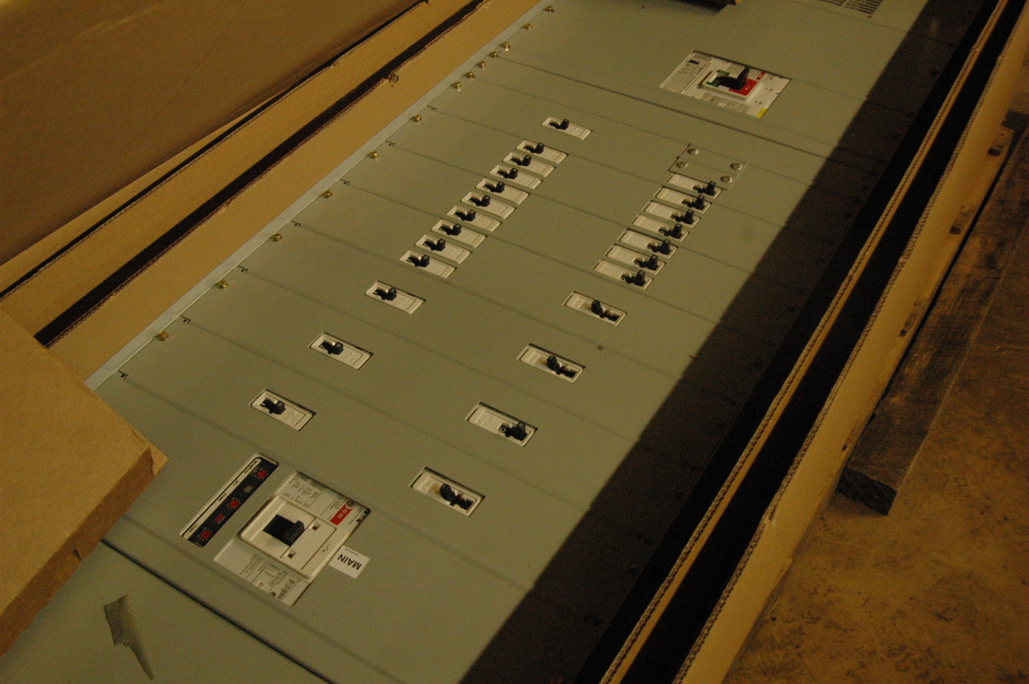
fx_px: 1028
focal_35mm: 36
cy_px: 342
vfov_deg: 36.8
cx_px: 514
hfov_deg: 53.2
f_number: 5
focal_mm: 24
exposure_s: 1/20
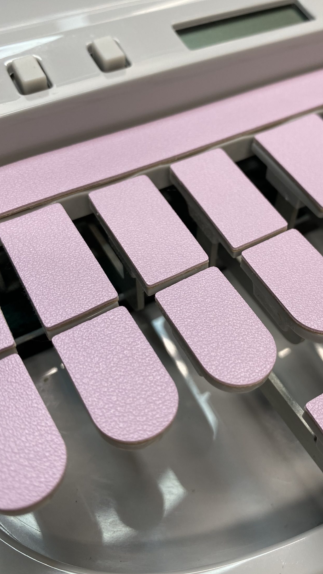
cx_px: 220
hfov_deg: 35.2
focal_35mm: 33
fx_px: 502
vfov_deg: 59.4
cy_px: 267
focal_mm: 4.25
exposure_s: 1/120
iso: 80
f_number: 1.8
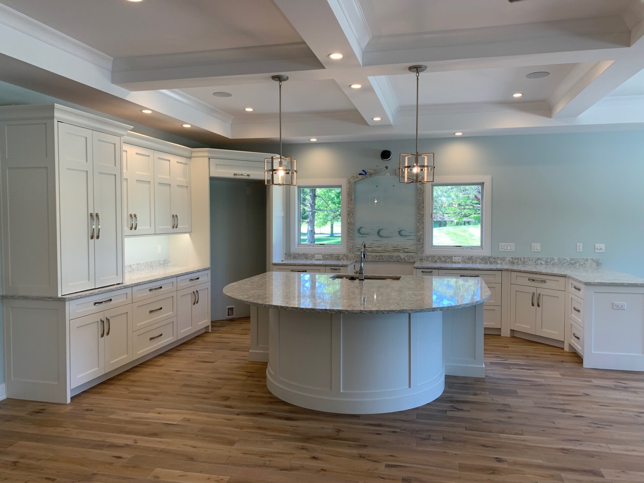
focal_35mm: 26
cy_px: 242
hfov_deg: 67.3
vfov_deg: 53.1
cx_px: 322
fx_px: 484
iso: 64
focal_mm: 4.25
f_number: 1.8
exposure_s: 1/120
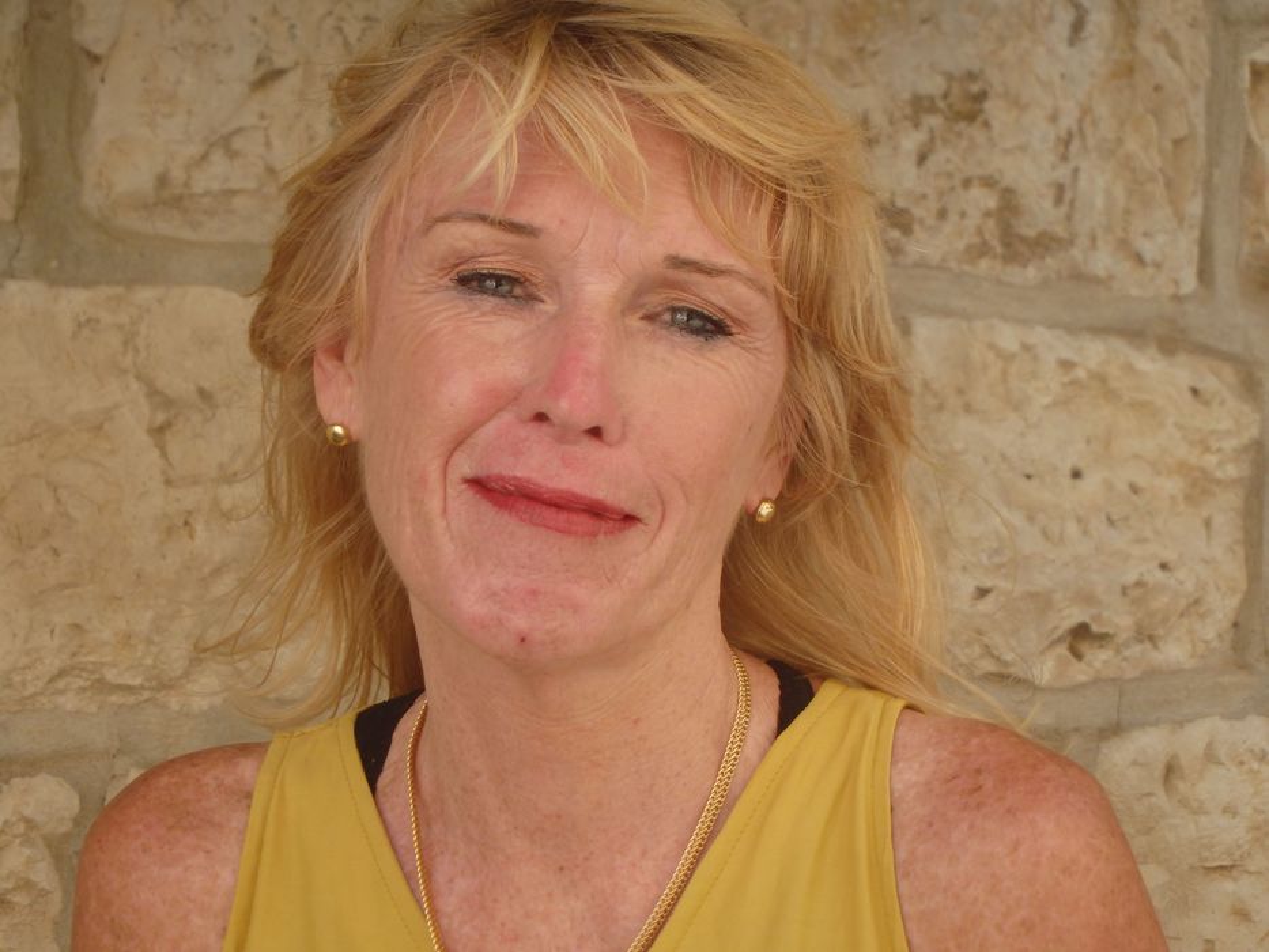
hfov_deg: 16.7
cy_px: 476
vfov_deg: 12.6
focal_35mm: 118
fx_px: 4326
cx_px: 634
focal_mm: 21.2
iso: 200
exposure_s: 1/125
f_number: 5.5
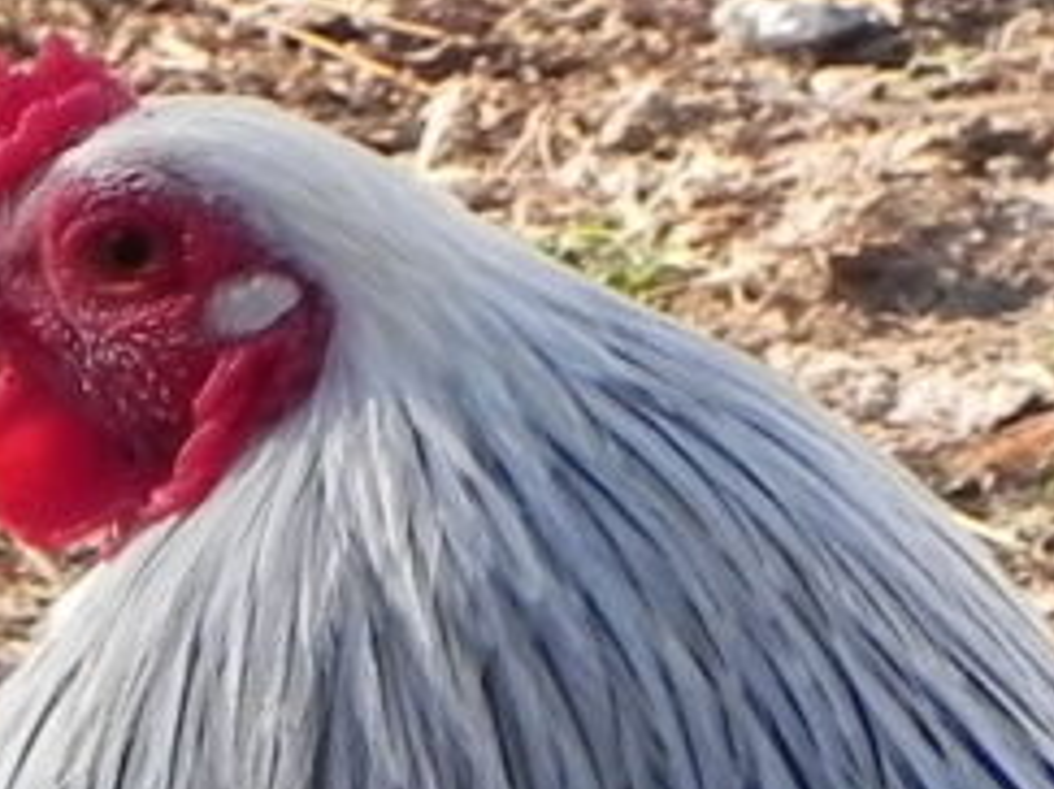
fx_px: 31133
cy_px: 815
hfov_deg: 1.9
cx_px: 586
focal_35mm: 1023
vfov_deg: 1.5
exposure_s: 1/222
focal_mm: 28.8
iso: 160
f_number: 5
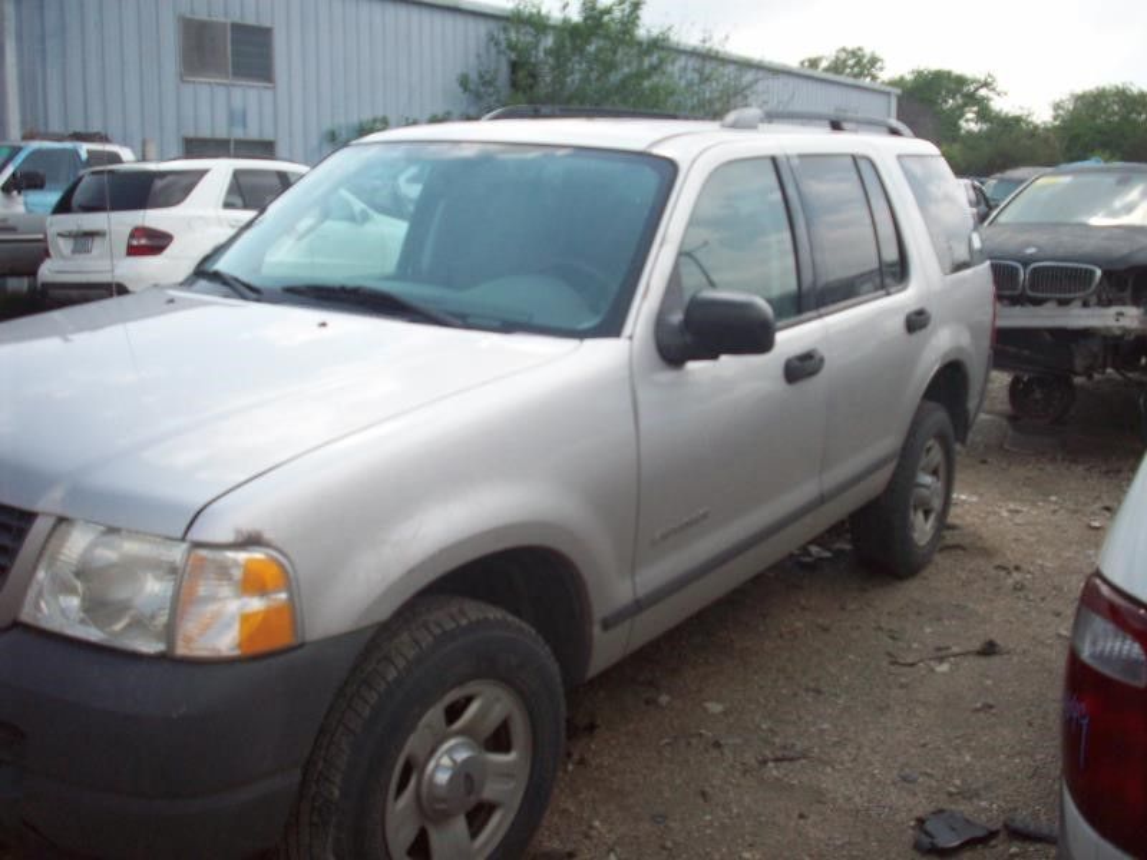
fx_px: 1226
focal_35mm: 37
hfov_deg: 50.1
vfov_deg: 38.7
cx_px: 574
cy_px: 430
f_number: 5.6
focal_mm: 6.2
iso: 80
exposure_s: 1/220
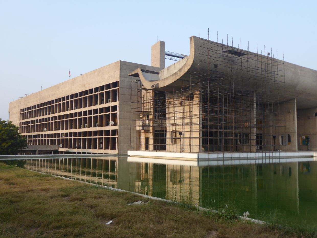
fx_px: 330
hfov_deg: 51.4
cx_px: 158
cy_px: 119
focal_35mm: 36
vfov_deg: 39.7
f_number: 3.7
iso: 80
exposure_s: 1/250
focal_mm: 6.3
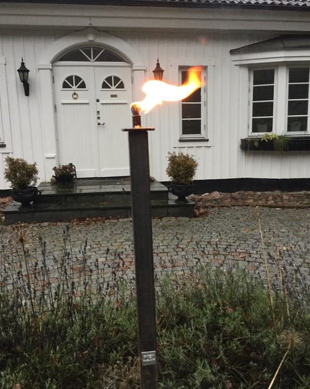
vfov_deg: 54.2
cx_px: 155
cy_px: 192
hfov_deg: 44.5
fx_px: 379
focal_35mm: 33
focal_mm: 3.3
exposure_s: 1/33
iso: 64
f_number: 2.4
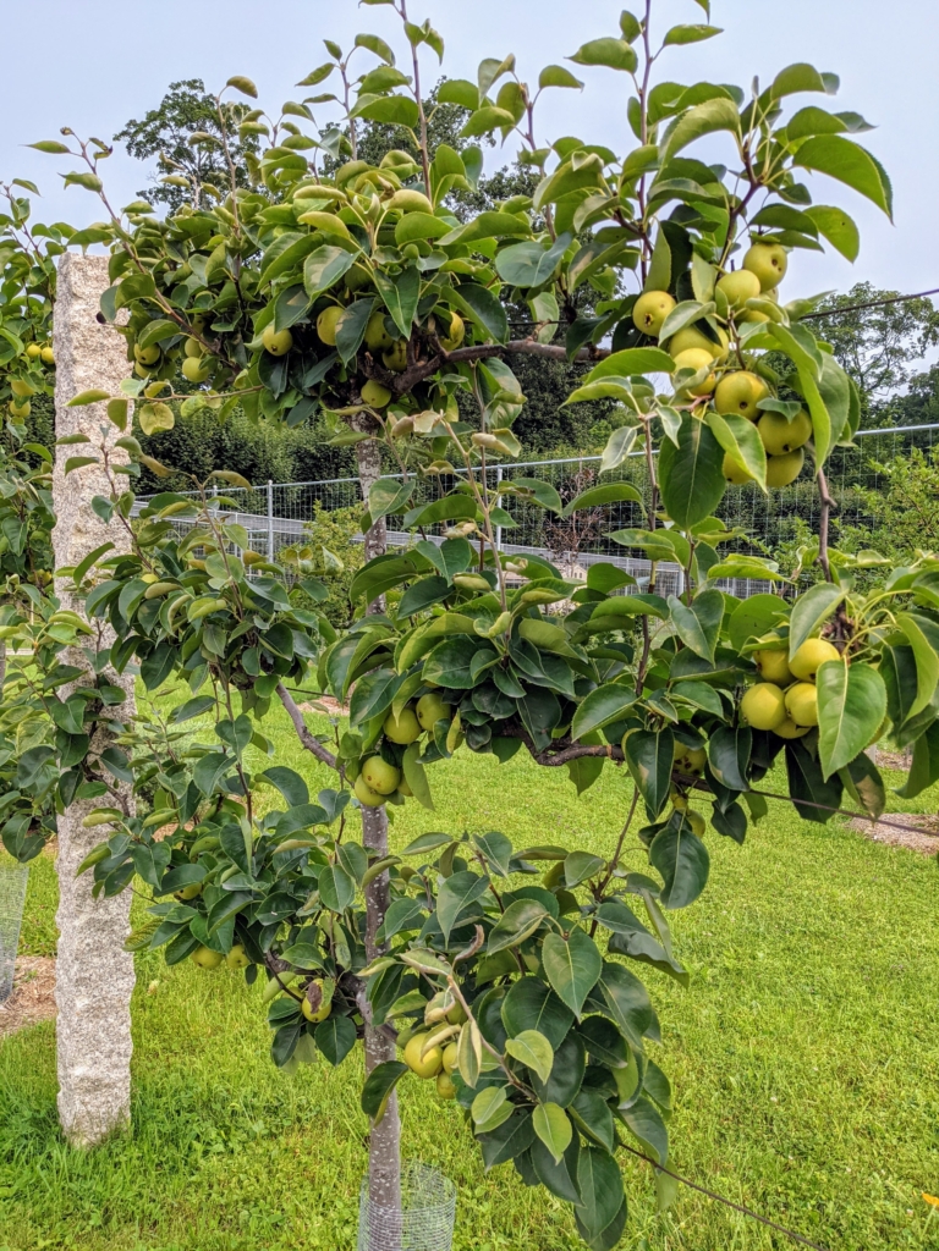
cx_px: 470
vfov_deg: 65.3
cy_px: 626
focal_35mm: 27
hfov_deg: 51.4
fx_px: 977
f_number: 1.73
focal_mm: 4.38
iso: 62
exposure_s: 1/2924
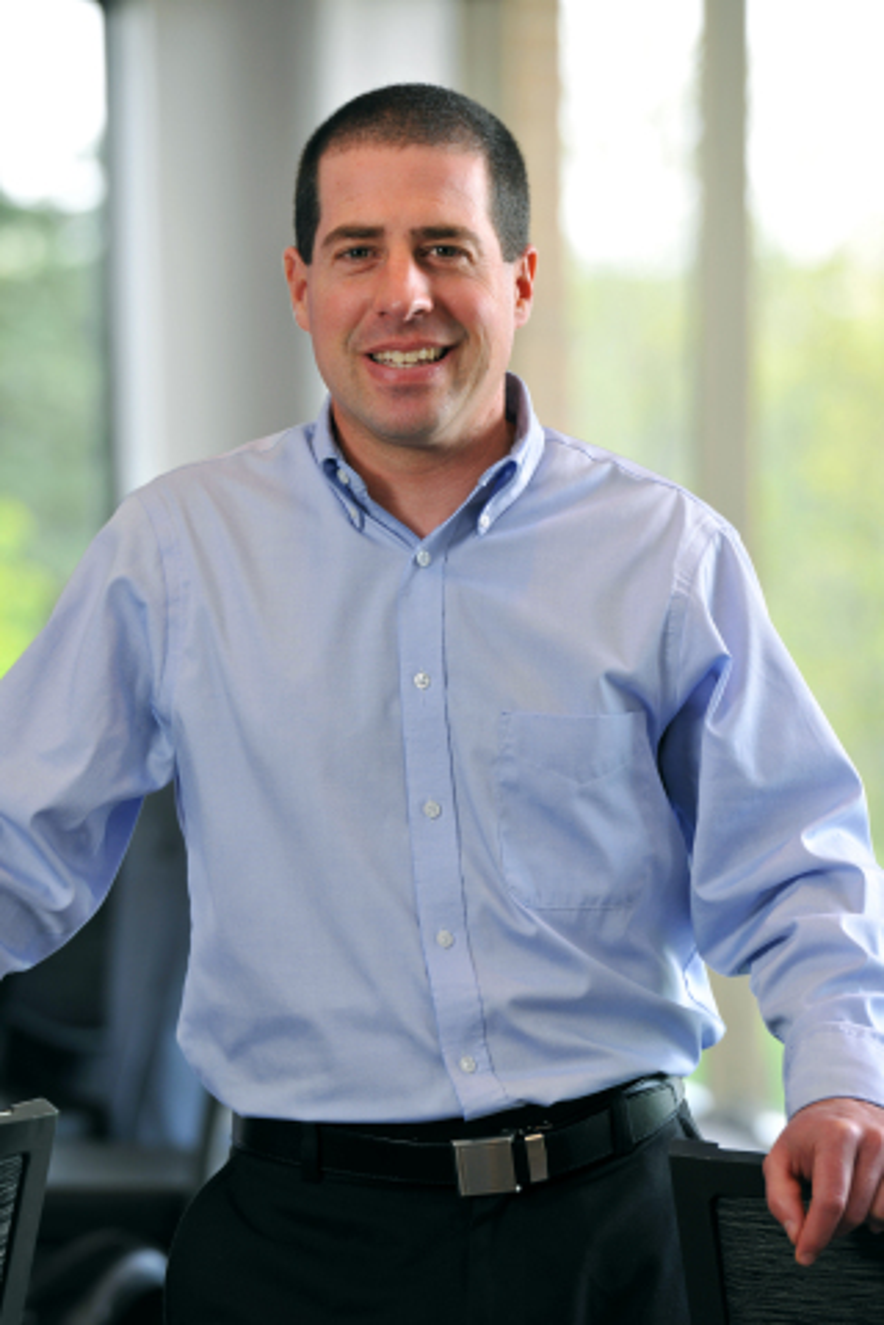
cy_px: 662
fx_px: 7366
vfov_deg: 10.3
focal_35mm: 200
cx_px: 442
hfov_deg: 6.9
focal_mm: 200
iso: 160
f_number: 5
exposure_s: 1/25
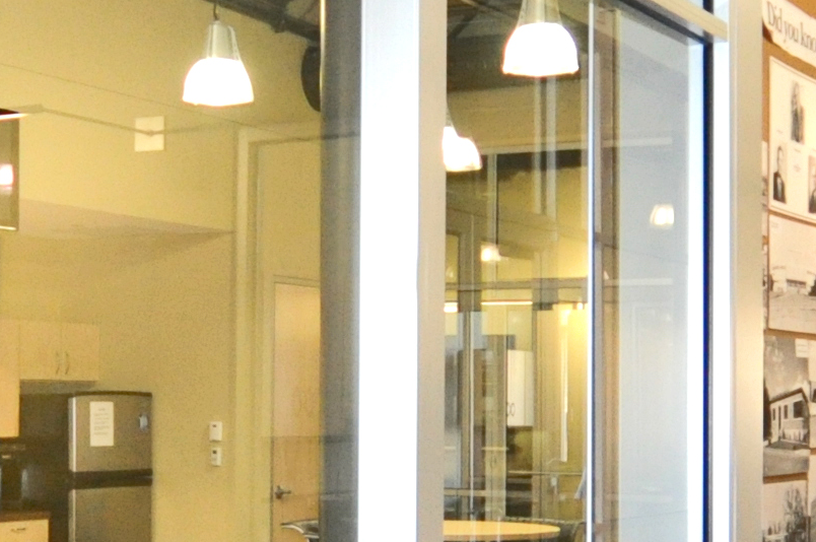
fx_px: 1811
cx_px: 305
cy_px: 341
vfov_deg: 17.0
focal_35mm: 80
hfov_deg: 25.3
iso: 800
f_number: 4
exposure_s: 1/50
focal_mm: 10
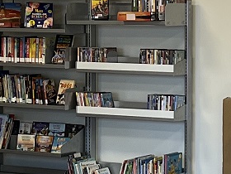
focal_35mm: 187
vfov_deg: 7.9
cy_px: 62
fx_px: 1248
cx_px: 191
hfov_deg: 10.5
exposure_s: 1/100
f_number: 1.5
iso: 80
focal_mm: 5.7
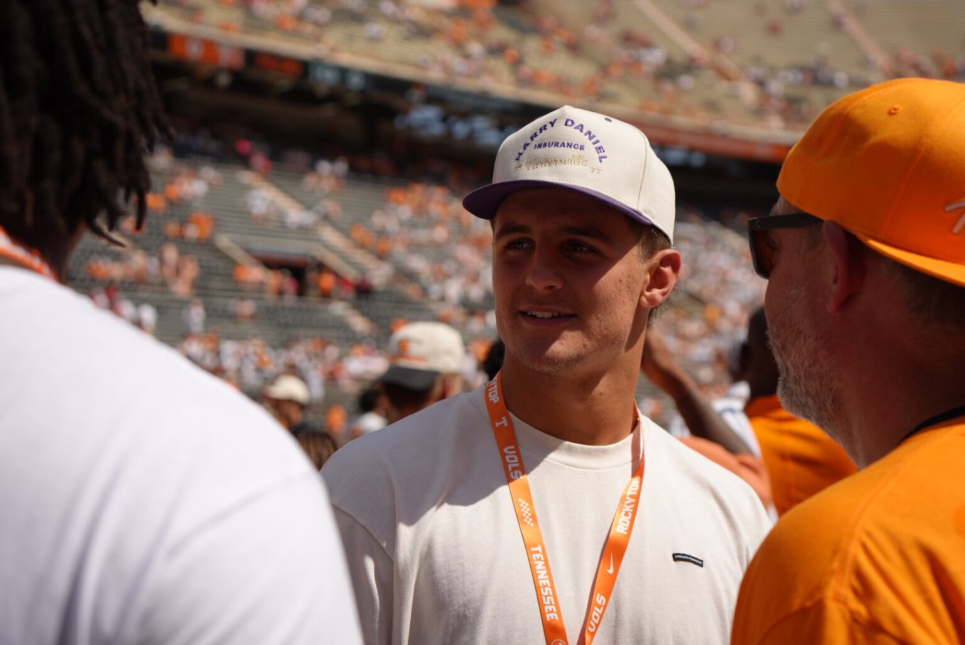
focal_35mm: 71
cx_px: 482
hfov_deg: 28.4
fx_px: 1905
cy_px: 322
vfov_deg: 19.2
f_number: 5
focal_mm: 71
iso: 100
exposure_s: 1/1000
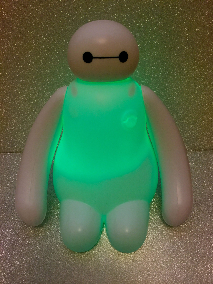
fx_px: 238
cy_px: 142
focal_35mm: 29
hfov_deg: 48.2
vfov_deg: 61.7
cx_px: 106
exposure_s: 1/17
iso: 125
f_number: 2.2
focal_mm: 4.15
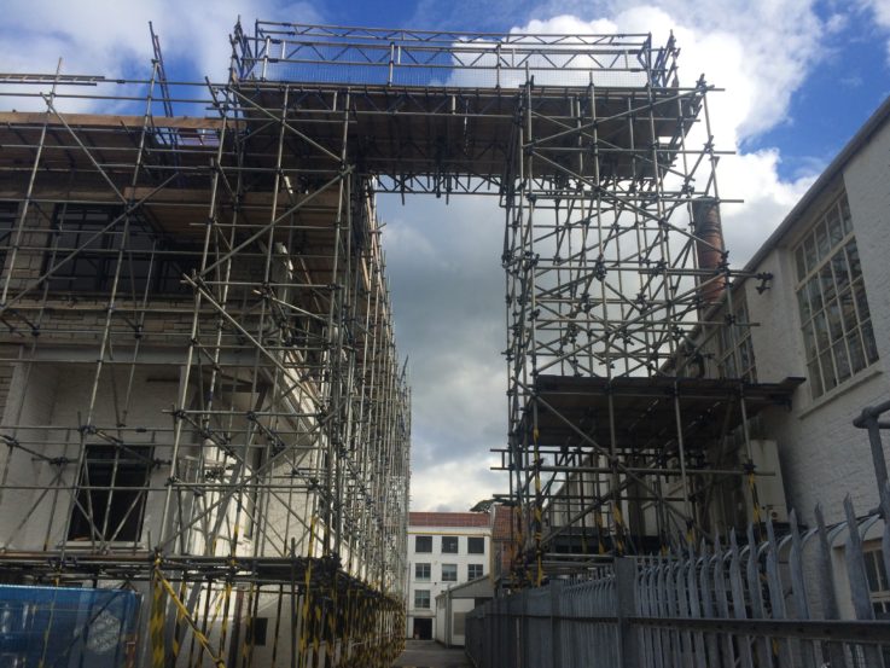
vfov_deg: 48.2
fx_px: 746
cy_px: 334
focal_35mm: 29
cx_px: 445
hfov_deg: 61.7
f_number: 2.2
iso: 32
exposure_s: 1/1786
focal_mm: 4.15
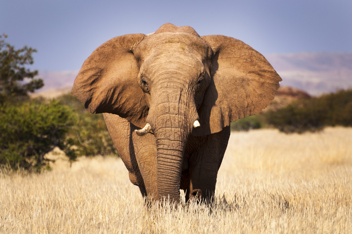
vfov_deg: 3.0
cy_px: 117
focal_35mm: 450
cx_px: 176
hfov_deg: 4.6
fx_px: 4394
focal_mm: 300
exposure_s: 1/1000
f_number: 5.6
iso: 200
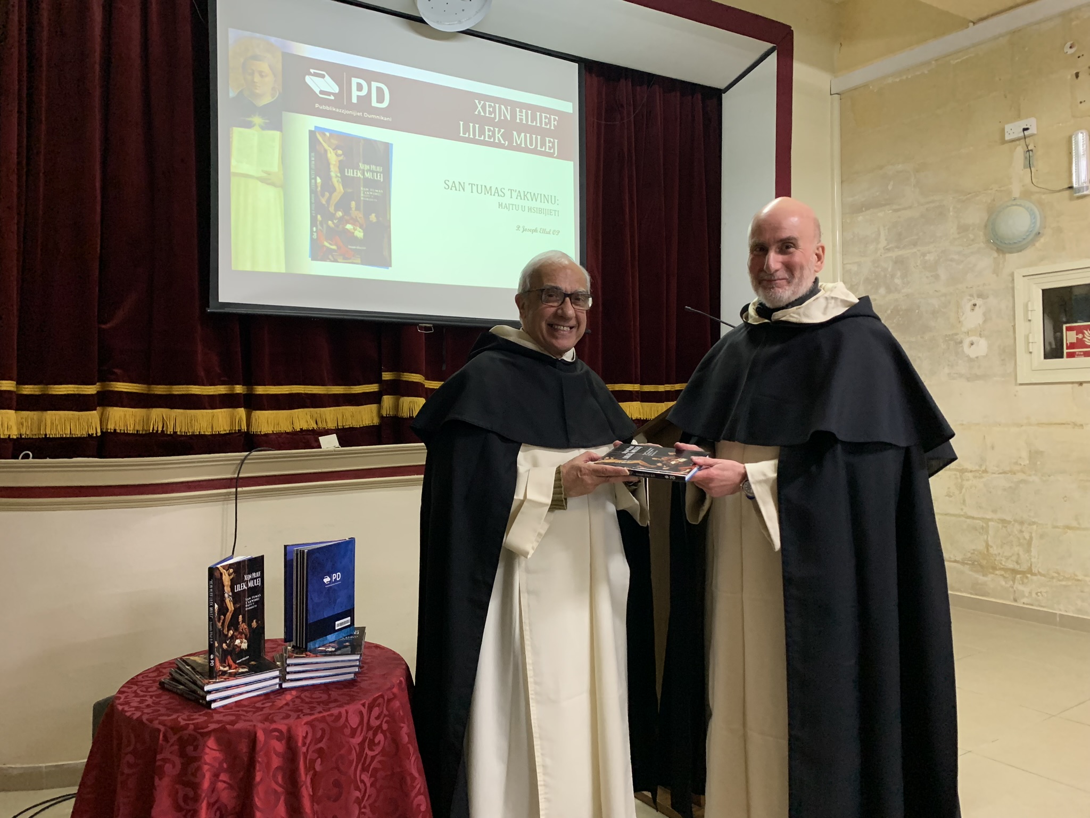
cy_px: 409
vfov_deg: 53.1
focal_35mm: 26
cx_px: 545
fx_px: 819
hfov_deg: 67.3
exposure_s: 1/33
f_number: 1.8
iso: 250
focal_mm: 4.25
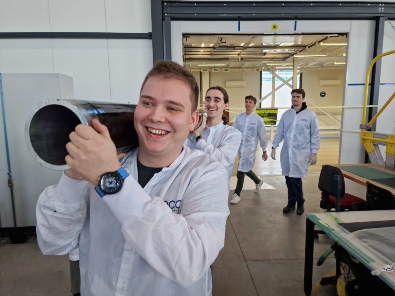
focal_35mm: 23
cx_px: 198
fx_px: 262
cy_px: 148
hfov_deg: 73.9
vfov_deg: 58.9
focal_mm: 6.4
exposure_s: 1/180
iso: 125
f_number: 1.8
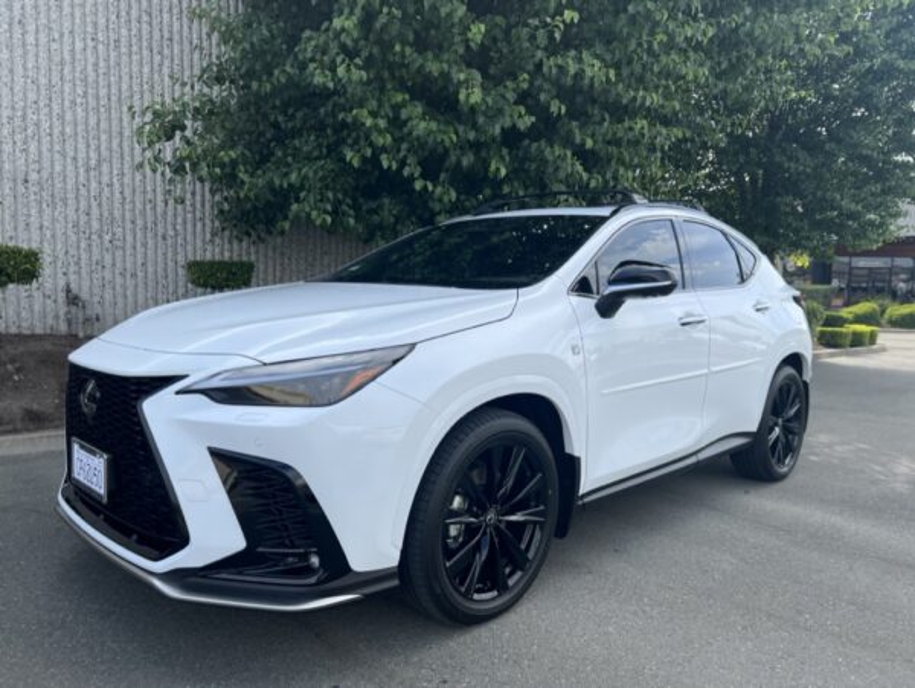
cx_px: 458
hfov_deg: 67.3
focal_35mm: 26
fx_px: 688
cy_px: 344
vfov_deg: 53.1
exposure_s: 1/2513
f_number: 1.5
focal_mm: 5.7
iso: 50
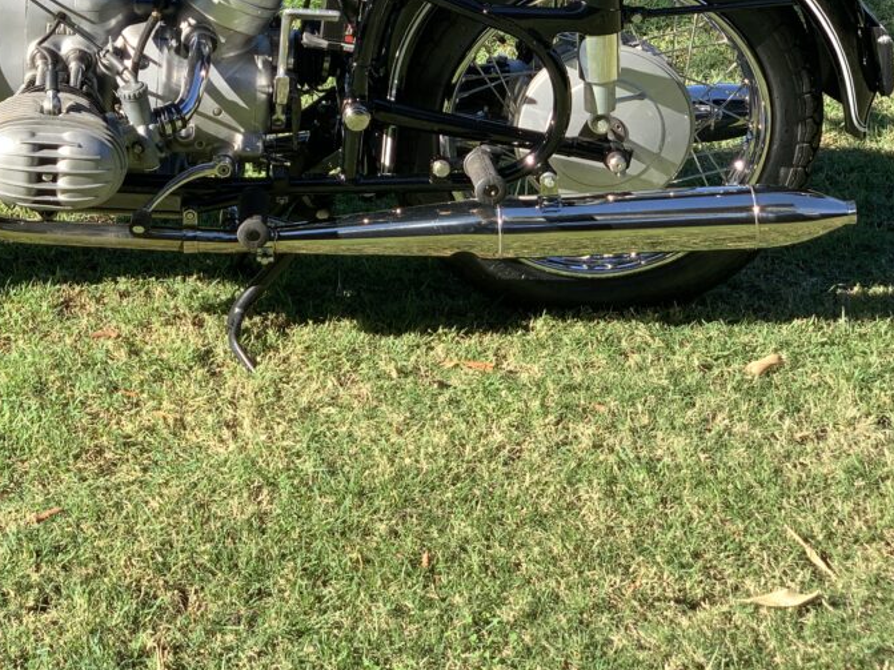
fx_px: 2401
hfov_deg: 20.9
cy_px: 80
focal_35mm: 93
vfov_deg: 15.7
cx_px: 205
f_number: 2.4
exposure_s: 1/218
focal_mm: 6
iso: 16
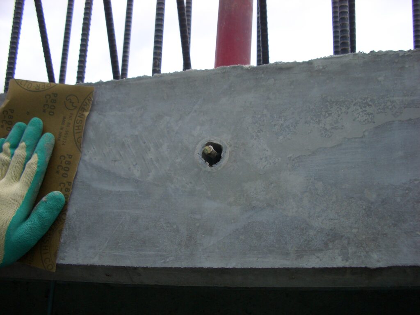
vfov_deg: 40.7
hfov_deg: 52.6
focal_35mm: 35
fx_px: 425
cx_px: 210
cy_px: 158
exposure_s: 1/320
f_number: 2.6
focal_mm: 5.8
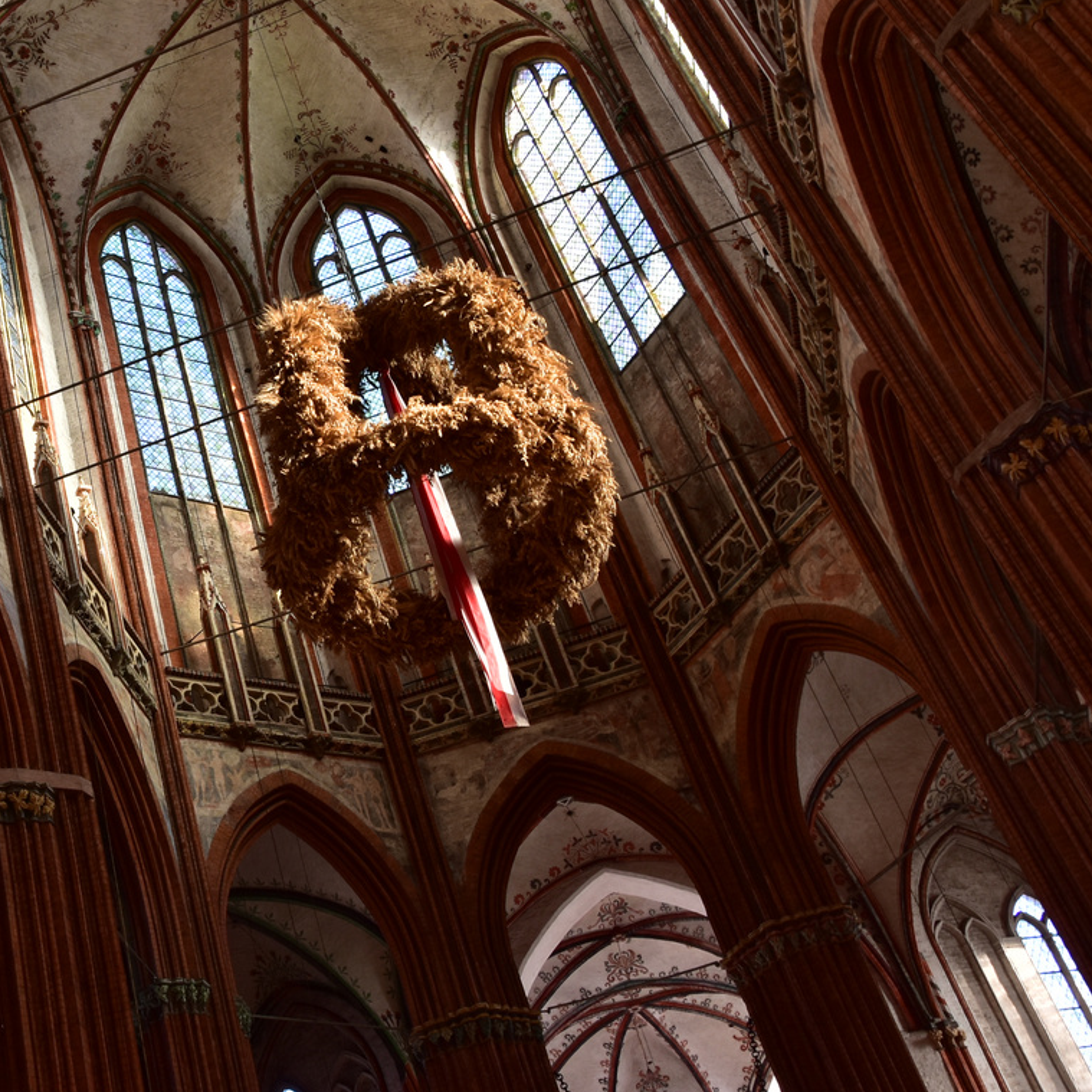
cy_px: 486
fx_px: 1749
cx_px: 46
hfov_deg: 32.4
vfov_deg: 34.6
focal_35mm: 49
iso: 160
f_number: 9
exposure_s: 1/8
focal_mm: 18
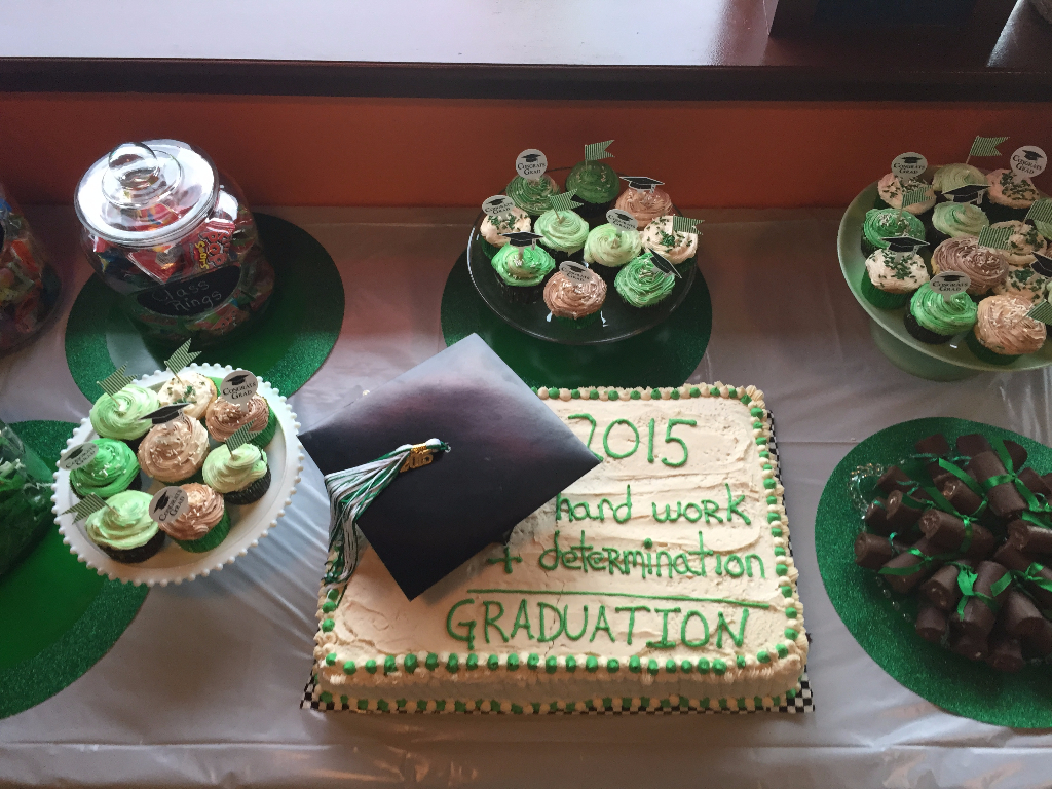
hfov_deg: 61.7
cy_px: 394
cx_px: 526
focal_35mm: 29
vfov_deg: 48.2
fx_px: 881
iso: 80
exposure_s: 1/30
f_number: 2.2
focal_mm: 4.15
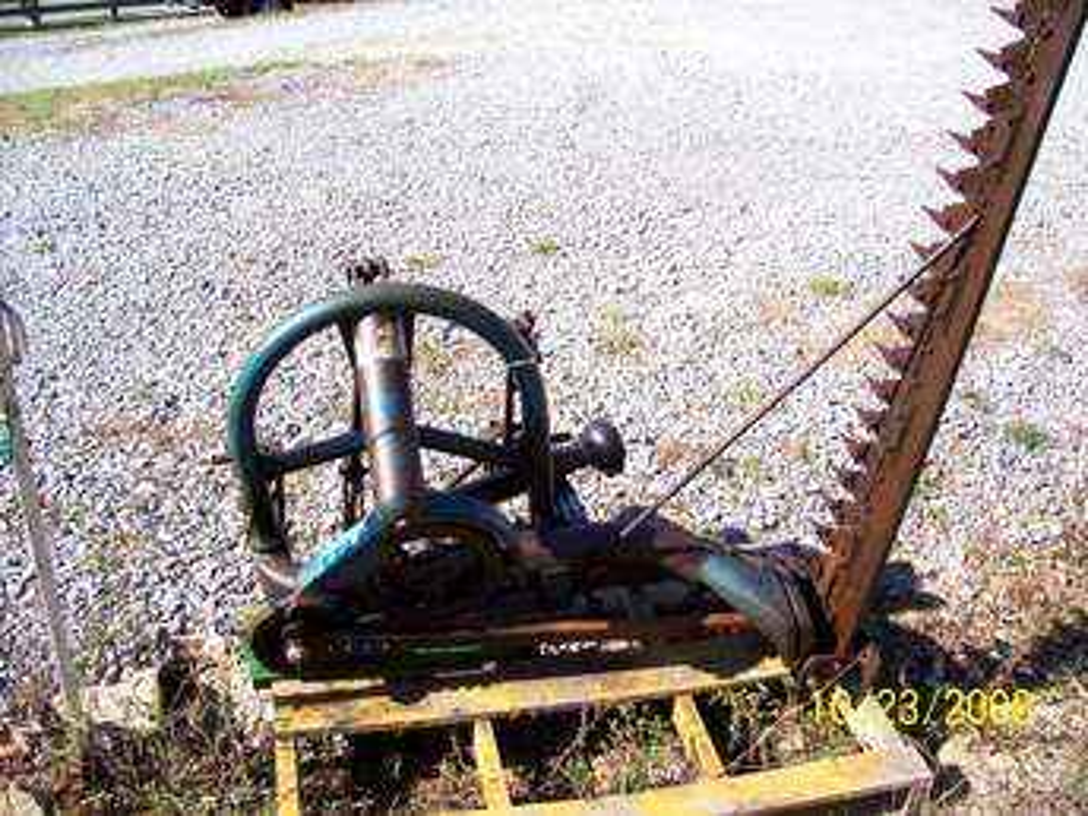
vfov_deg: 41.8
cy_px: 408
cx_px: 544
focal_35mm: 34
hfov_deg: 54.0
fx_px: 1069
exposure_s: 1/752
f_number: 2.7
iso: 80
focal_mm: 5.6
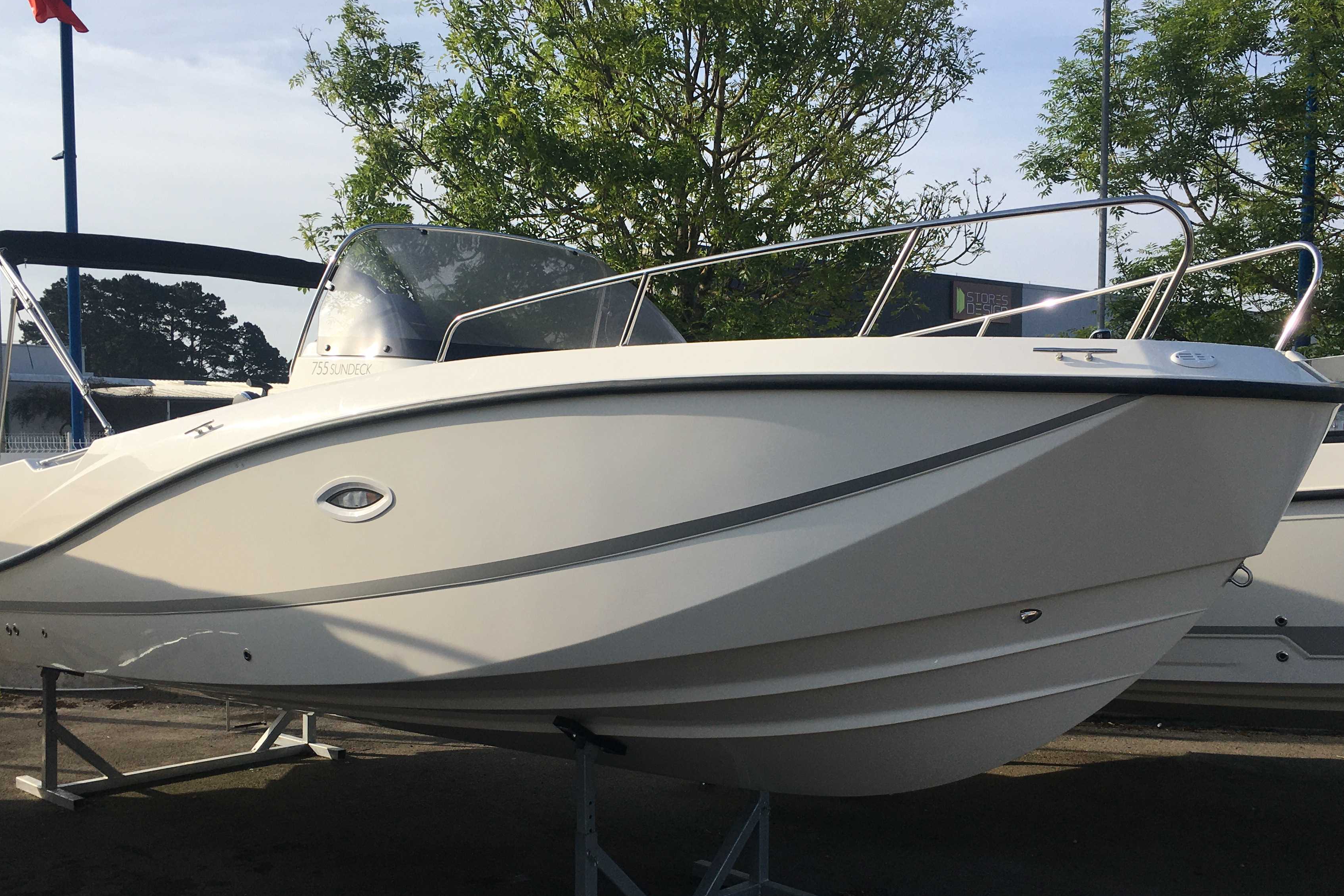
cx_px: 674
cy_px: 522
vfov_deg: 36.8
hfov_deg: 53.1
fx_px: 1344
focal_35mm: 36
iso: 25
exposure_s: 1/1637
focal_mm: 4.15
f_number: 2.2
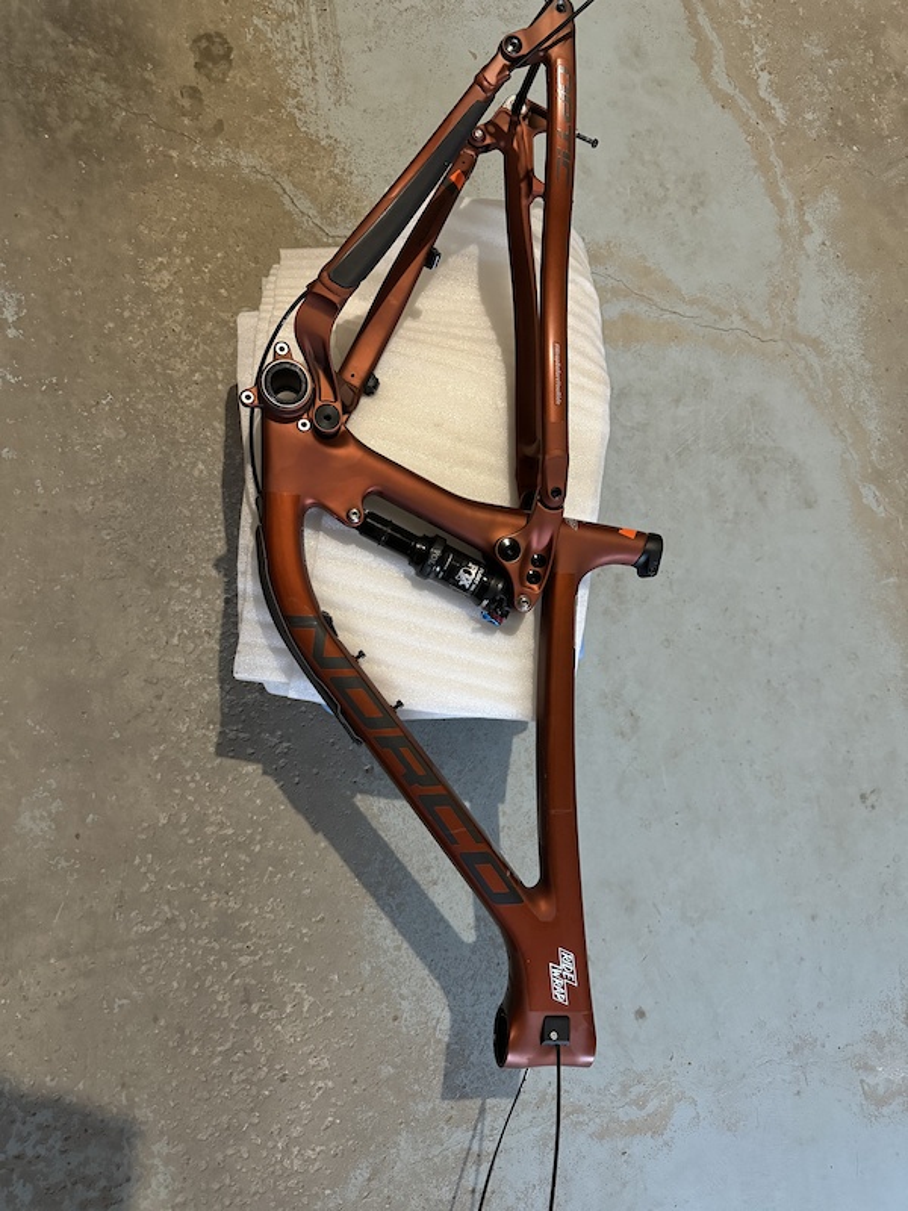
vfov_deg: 71.6
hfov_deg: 56.8
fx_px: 839
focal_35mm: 24
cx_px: 454
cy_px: 606
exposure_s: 1/45
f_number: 1.78
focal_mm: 6.76
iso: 800
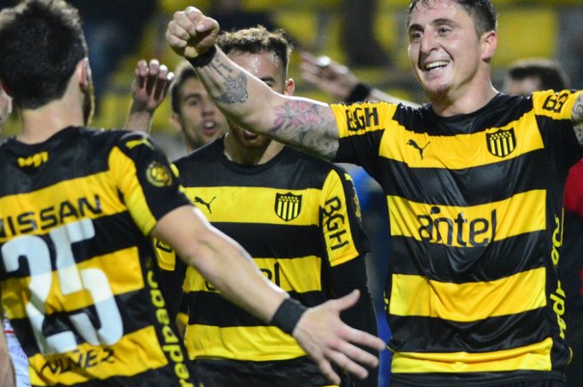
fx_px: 10852
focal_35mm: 671
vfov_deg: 2.0
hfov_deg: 3.1
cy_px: 198
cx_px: 292
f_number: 4
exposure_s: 1/500
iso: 3200
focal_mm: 300
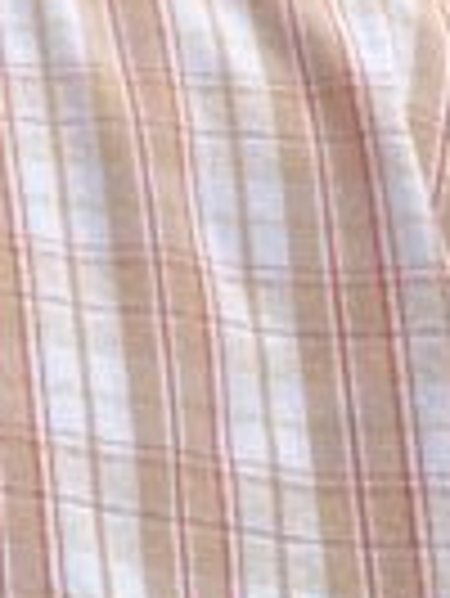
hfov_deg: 7.0
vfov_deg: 9.1
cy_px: -832
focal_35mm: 195
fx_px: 3375
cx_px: -801
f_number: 1.6
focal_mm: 5.1
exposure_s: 1/1695
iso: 50
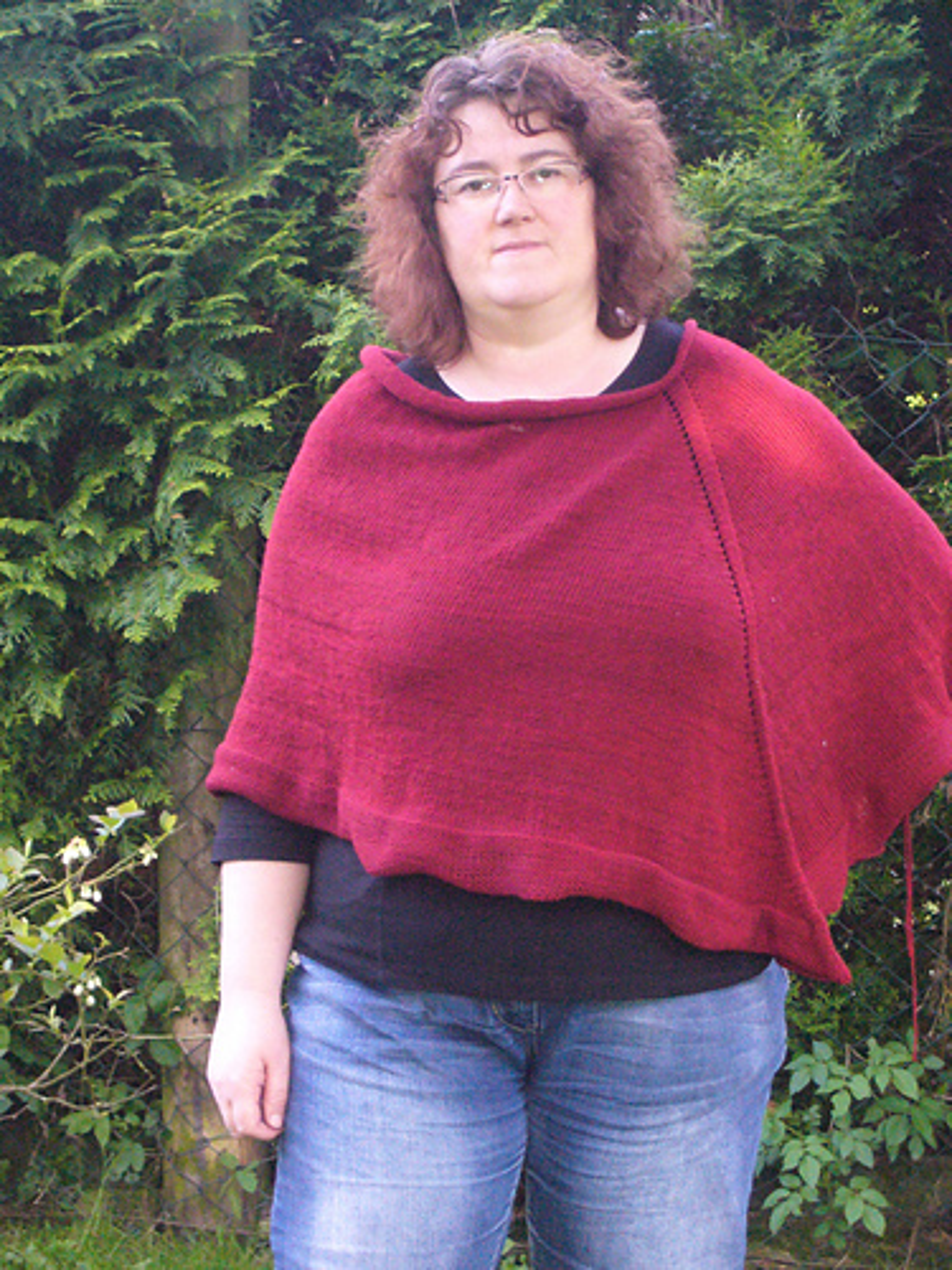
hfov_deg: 14.1
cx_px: 476
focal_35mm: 105
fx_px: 3850
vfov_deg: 18.7
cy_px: 635
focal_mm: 17.4
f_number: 5
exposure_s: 1/60
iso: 400
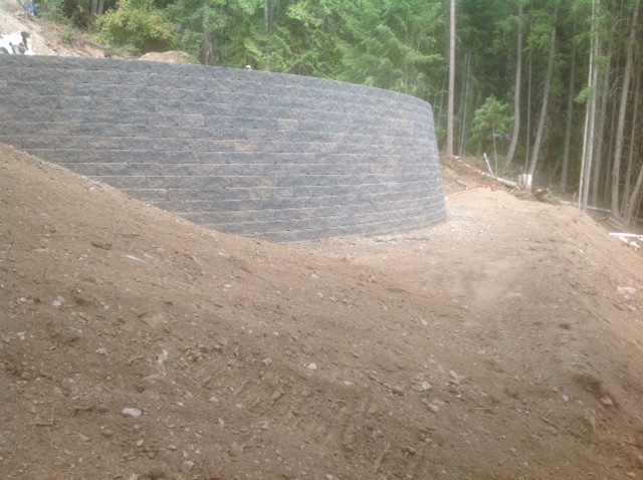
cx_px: 322
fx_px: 649
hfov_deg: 52.7
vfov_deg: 40.6
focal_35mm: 35
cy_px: 240
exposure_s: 1/263
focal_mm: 4.28
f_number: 2.4
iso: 50
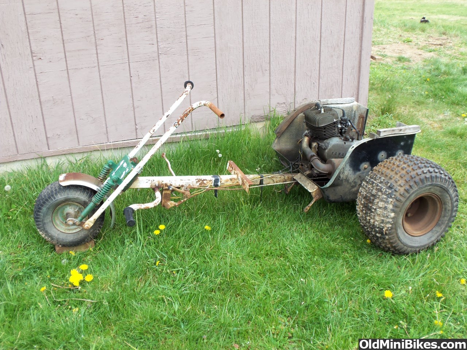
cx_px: 234
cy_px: 175
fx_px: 513
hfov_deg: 49.0
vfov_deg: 37.7
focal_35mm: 38
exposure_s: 1/160
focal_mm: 6.7
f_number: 3.7
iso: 80
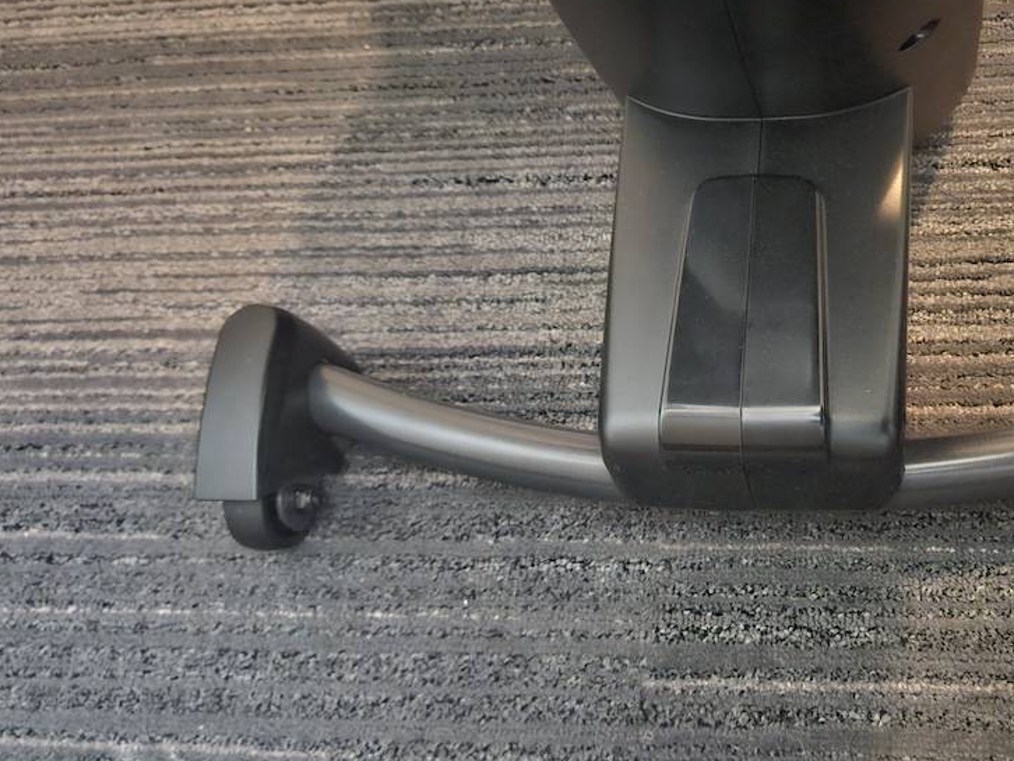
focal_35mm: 38
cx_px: 750
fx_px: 1113
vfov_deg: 37.6
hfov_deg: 47.3
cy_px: 455
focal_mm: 5.4
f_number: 1.8
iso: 1600
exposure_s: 1/12
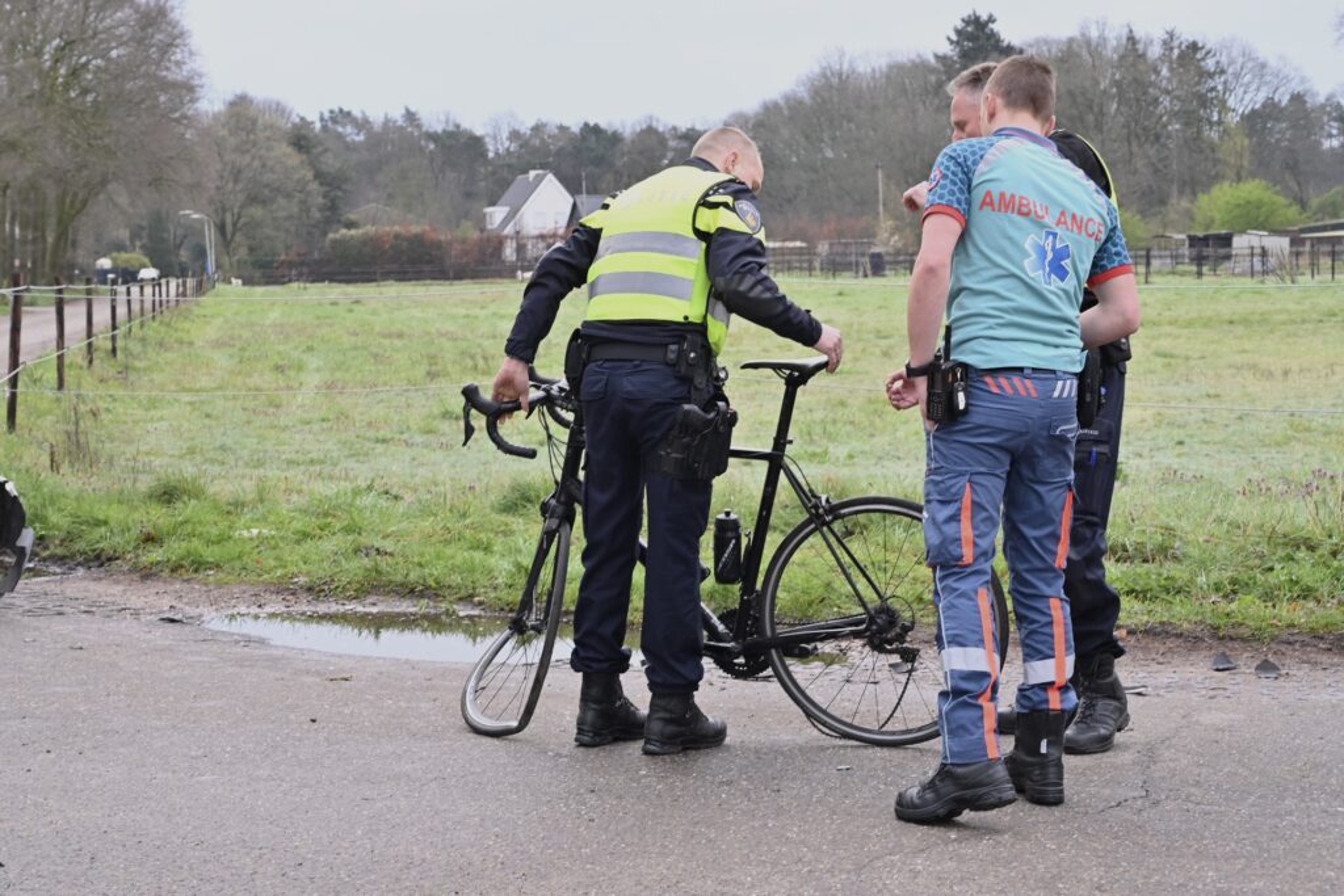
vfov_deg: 21.6
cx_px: 672
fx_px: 2352
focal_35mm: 63
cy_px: 448
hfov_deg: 31.9
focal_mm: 63
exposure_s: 1/125
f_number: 8
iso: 800
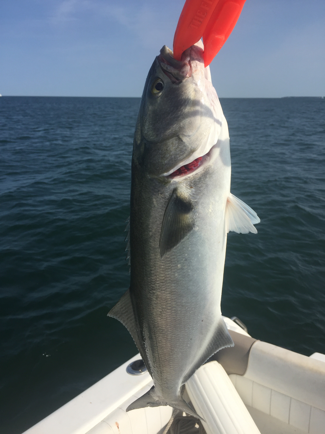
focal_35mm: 29
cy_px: 217
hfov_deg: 48.2
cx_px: 162
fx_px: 363
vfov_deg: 61.7
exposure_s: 1/2639
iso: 32
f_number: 2.2
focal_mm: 4.15
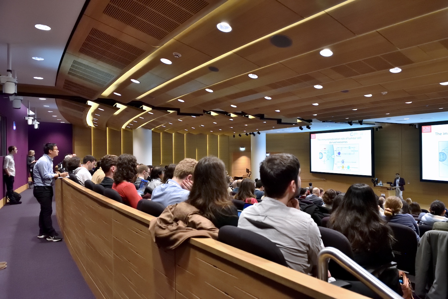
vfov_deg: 53.2
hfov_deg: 73.7
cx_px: 224
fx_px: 299
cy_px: 150
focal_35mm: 24
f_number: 4.5
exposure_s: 1/160
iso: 6400
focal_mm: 24
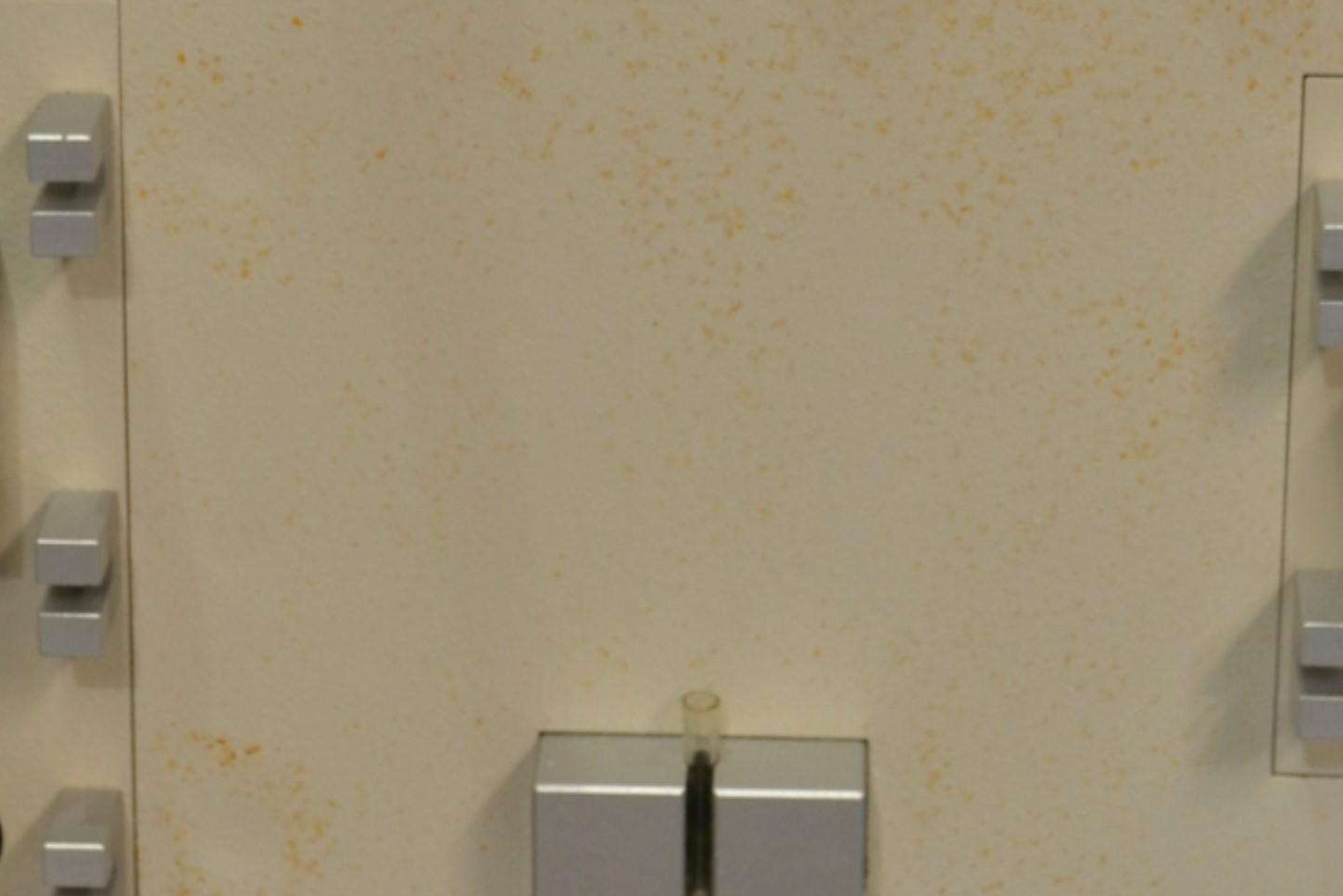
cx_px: 868
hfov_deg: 14.3
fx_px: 5335
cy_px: -259
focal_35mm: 143
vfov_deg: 9.4
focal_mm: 30
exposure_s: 1/30
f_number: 4.5
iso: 400
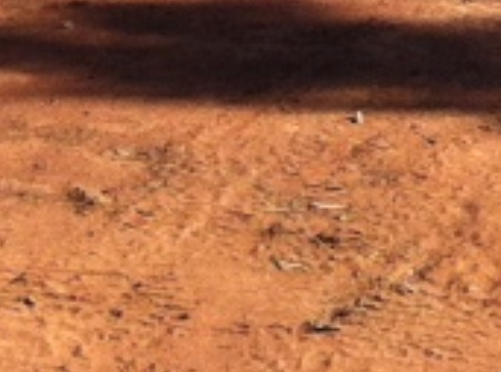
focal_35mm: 266
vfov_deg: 5.1
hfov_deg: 7.4
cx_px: 624
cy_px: -958
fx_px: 3836
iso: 80
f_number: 2.8
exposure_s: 1/943
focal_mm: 3.85
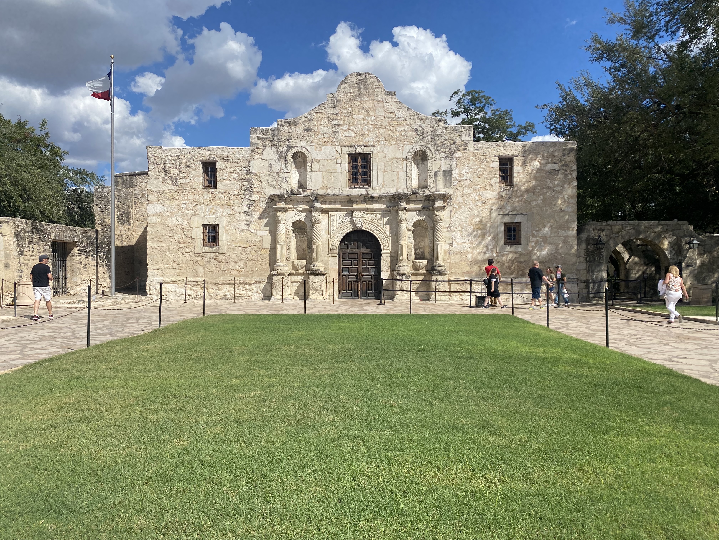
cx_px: 360
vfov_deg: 53.1
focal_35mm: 26
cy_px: 270
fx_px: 540
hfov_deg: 67.3
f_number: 1.8
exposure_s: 1/4608
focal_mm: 4.25
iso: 32
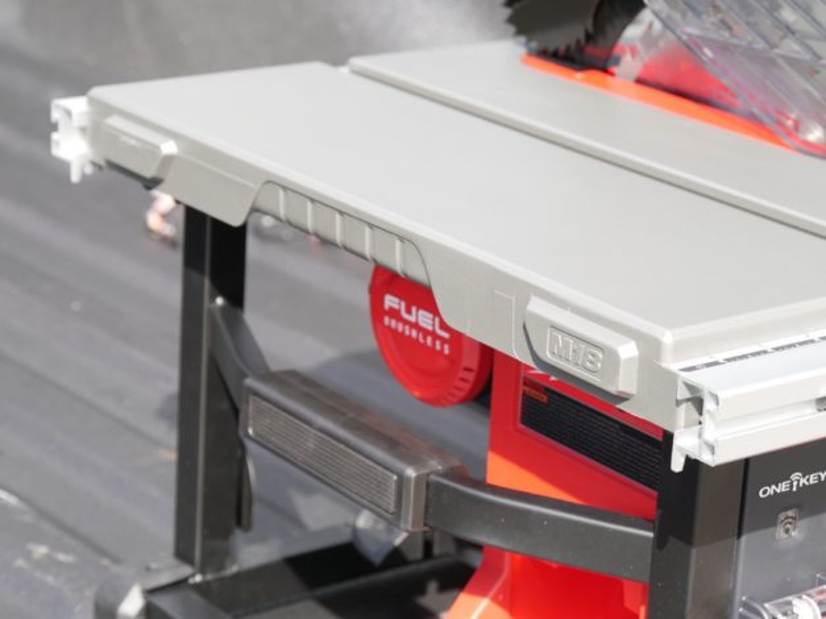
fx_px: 2195
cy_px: 310
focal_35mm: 92
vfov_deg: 16.1
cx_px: 413
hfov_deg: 21.3
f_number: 5.6
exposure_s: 1/200
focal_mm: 46
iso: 200
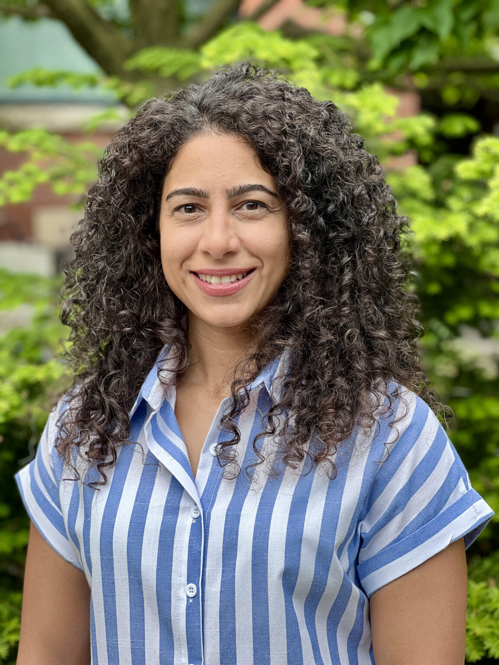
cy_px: 332
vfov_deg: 25.3
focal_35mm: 77
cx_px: 250
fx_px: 1480
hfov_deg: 19.1
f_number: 2.8
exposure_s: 1/121
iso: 40
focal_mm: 9
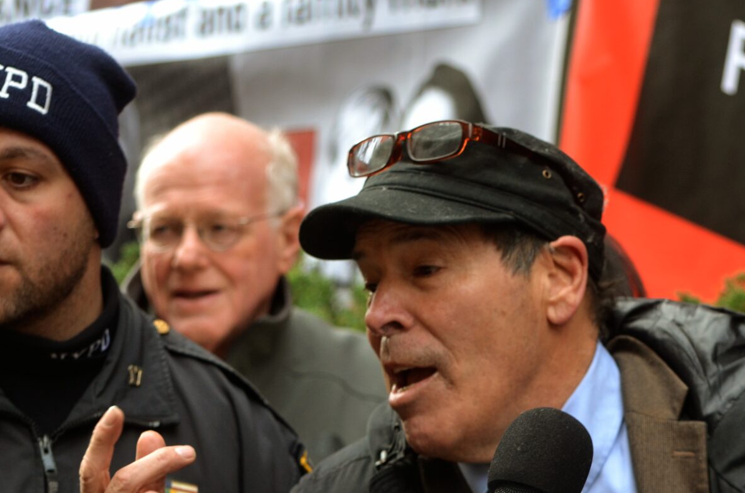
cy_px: 347
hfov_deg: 12.0
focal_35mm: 171
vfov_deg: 8.0
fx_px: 3532
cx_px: 475
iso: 500
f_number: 4.5
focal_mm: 70
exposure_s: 1/250
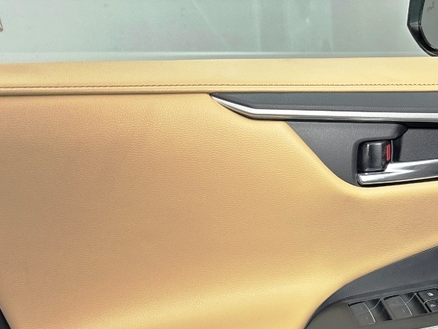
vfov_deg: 31.2
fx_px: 557
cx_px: 350
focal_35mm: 44
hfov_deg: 41.1
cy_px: 301
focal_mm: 6.86
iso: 250
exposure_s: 1/60
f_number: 1.78
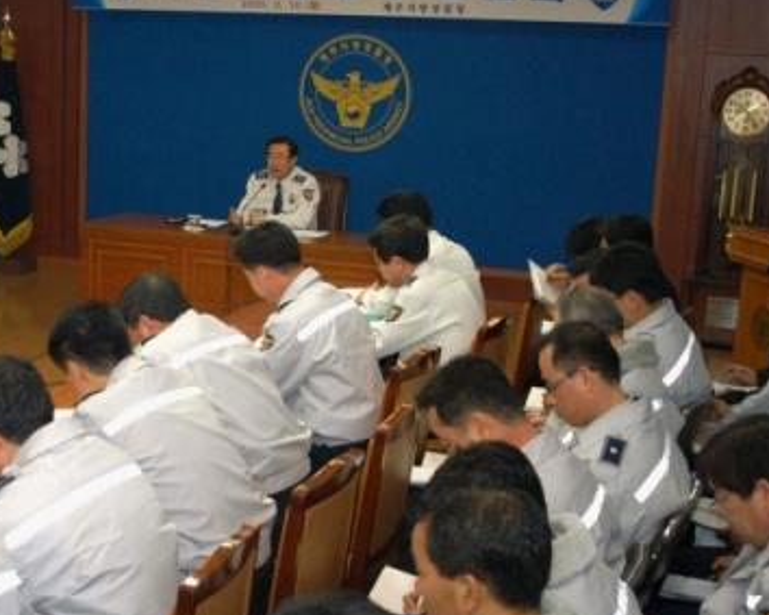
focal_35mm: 62
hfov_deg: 30.1
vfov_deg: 24.6
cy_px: 351
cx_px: 219
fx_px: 1411
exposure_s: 1/60
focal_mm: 26
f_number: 6.3
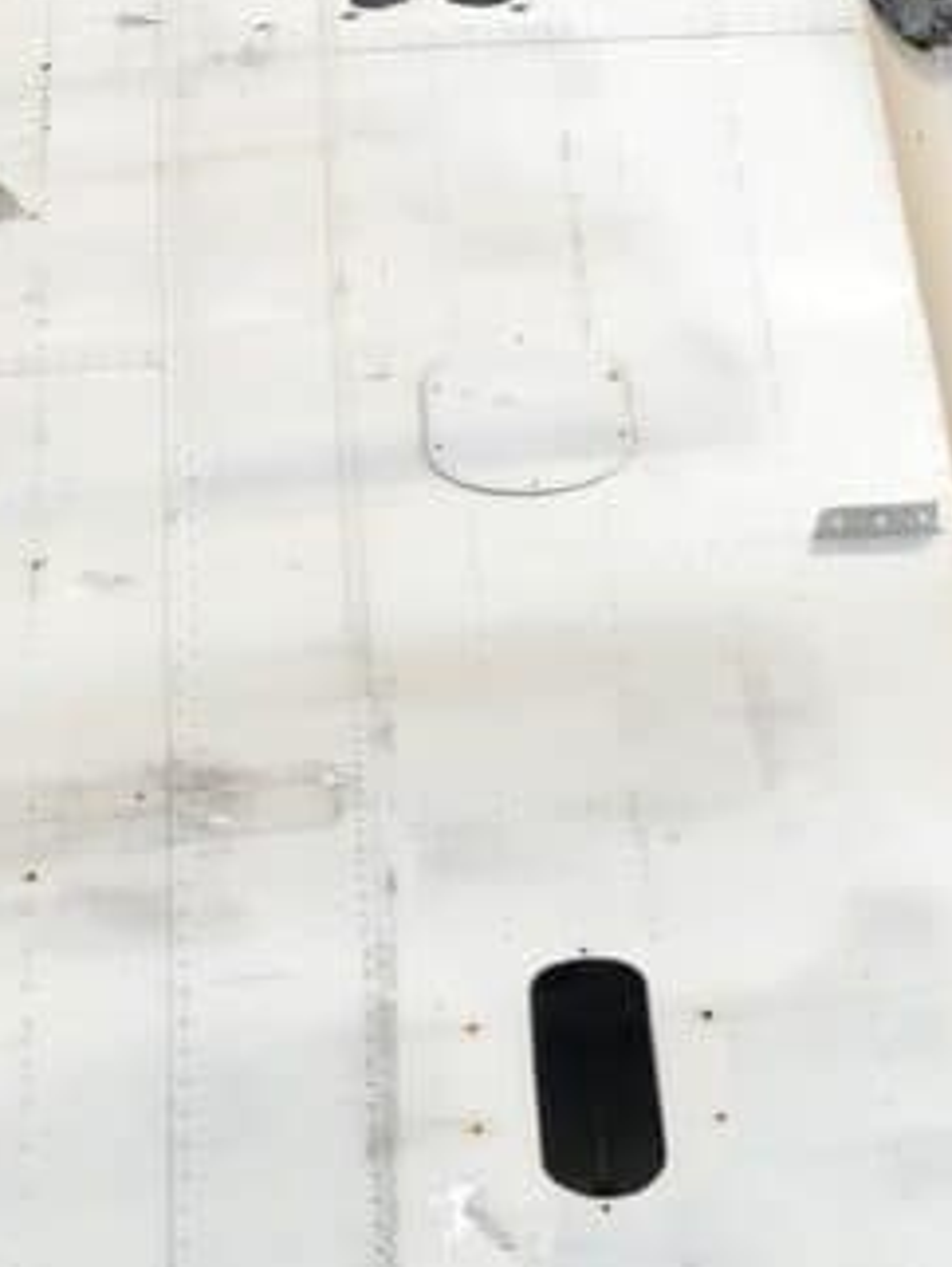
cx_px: 460
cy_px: 854
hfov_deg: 16.6
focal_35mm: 89
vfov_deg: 21.9
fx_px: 3259
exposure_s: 1/3425
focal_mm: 3.99
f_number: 1.8
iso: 20
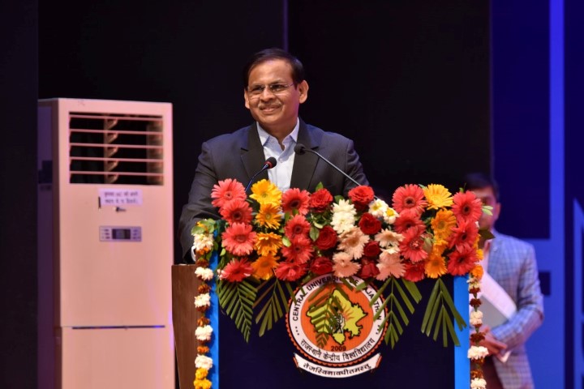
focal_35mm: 240
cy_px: 194
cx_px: 292
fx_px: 3893
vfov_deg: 5.7
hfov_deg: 8.6
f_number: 2.8
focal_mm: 160
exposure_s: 1/200
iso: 500
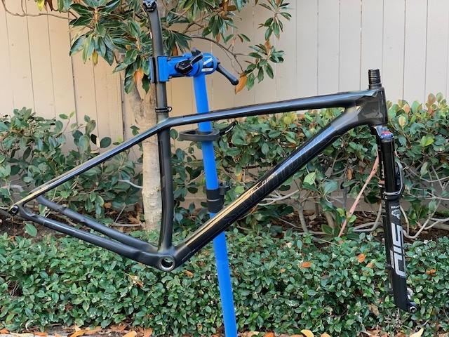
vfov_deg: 28.0
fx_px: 674
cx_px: 224
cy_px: 168
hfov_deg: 36.8
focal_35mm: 52
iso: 125
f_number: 2.4
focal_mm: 6
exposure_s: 1/102
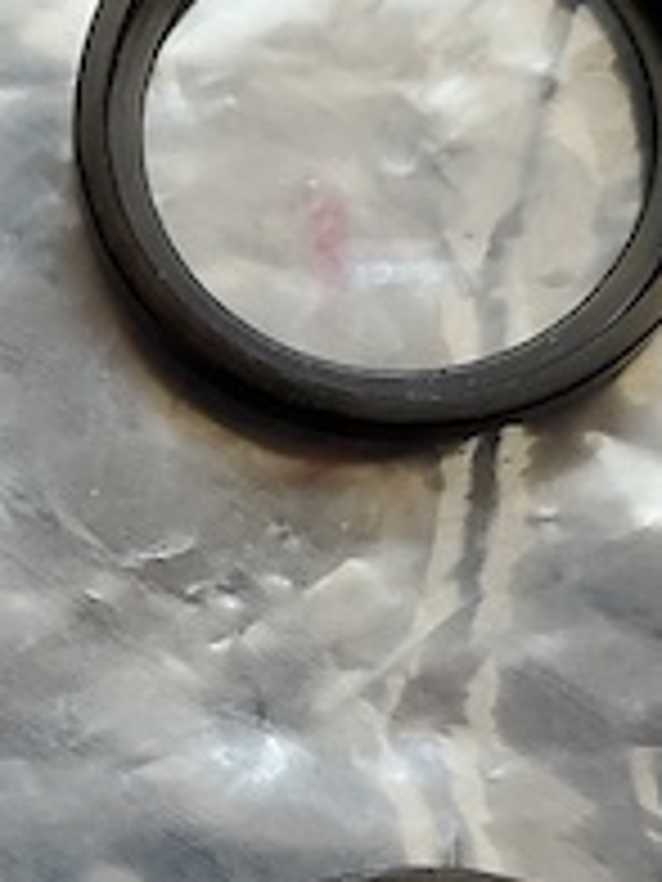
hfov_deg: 13.2
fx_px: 2703
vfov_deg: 18.5
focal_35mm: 106
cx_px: -315
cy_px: 518
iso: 500
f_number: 1.5
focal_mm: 4.3
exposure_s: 1/40
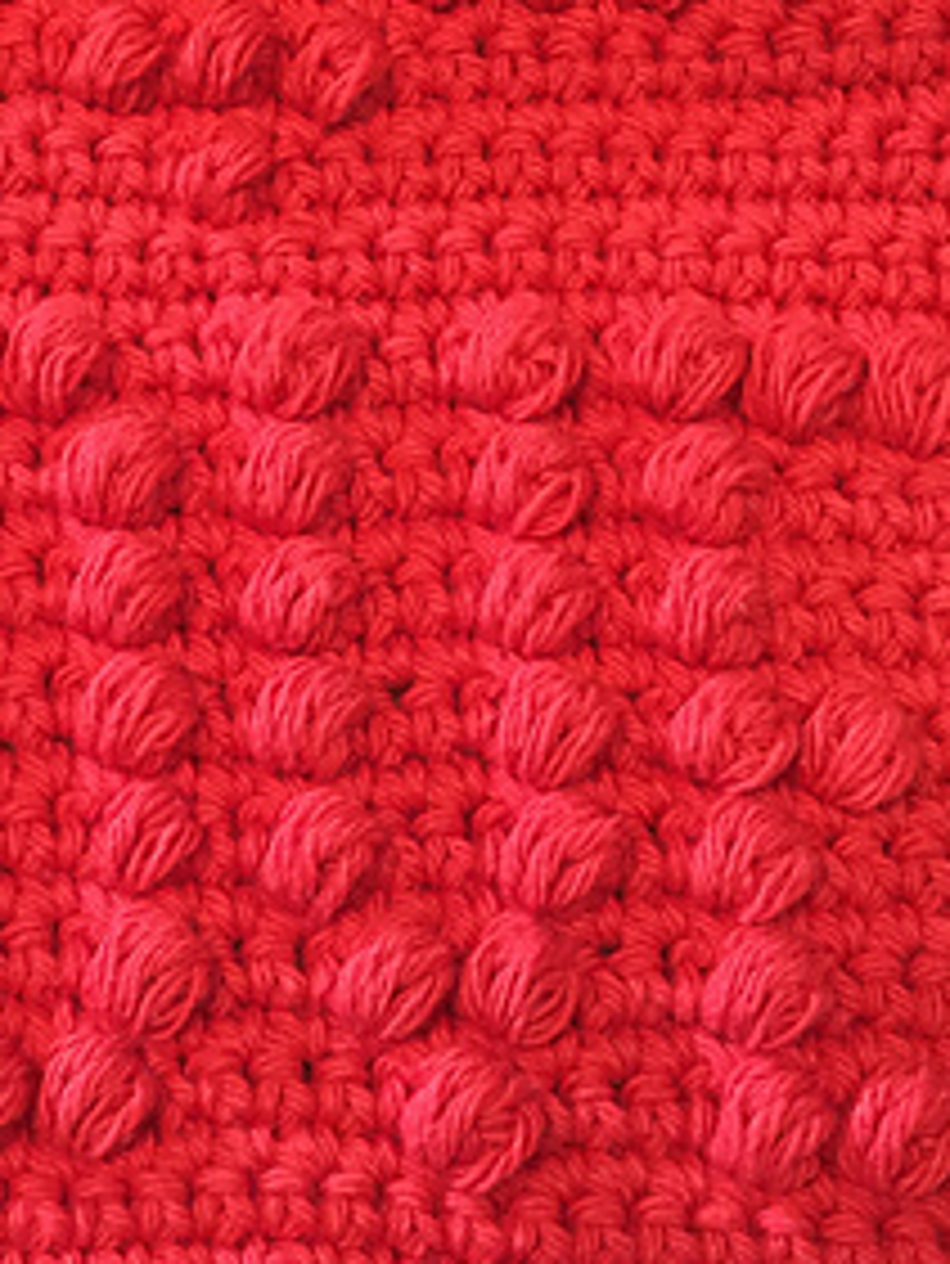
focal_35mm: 66
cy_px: 733
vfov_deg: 29.3
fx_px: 2413
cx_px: 257
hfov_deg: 22.1
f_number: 2.2
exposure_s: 1/10
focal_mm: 4.15
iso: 125
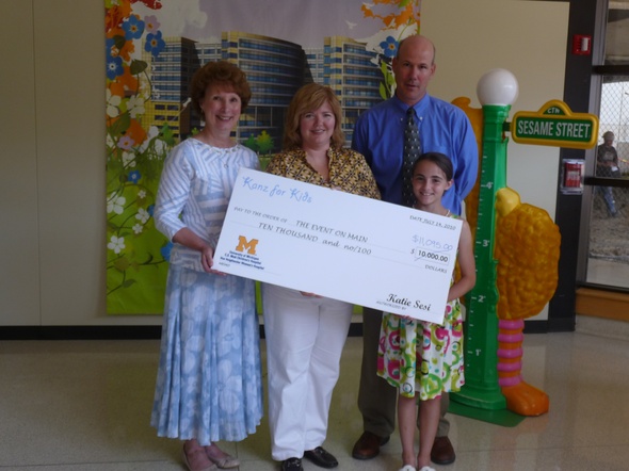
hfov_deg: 43.9
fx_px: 781
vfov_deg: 33.6
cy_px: 236
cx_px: 314
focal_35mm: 43
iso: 100
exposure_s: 1/50
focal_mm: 7.1
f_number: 4
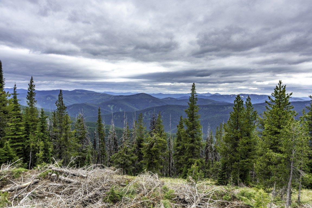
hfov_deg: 63.6
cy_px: 104
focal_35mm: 29
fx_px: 251
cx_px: 156
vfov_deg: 45.0
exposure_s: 1/320
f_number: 11
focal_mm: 29
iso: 250
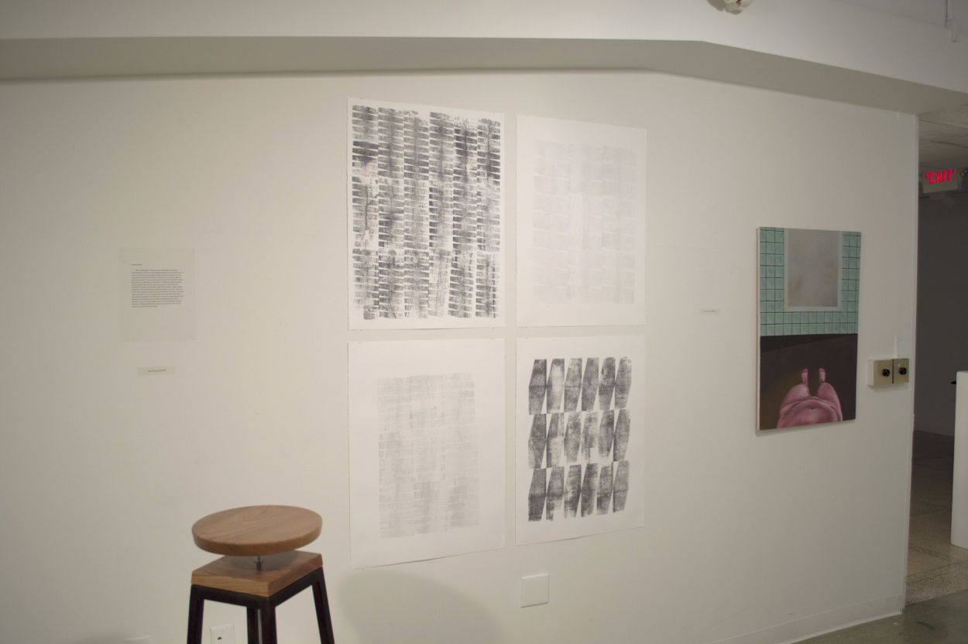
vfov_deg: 47.8
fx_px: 725
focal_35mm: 27
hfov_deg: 67.4
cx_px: 484
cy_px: 322
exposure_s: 1/60
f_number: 4
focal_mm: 18
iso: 400
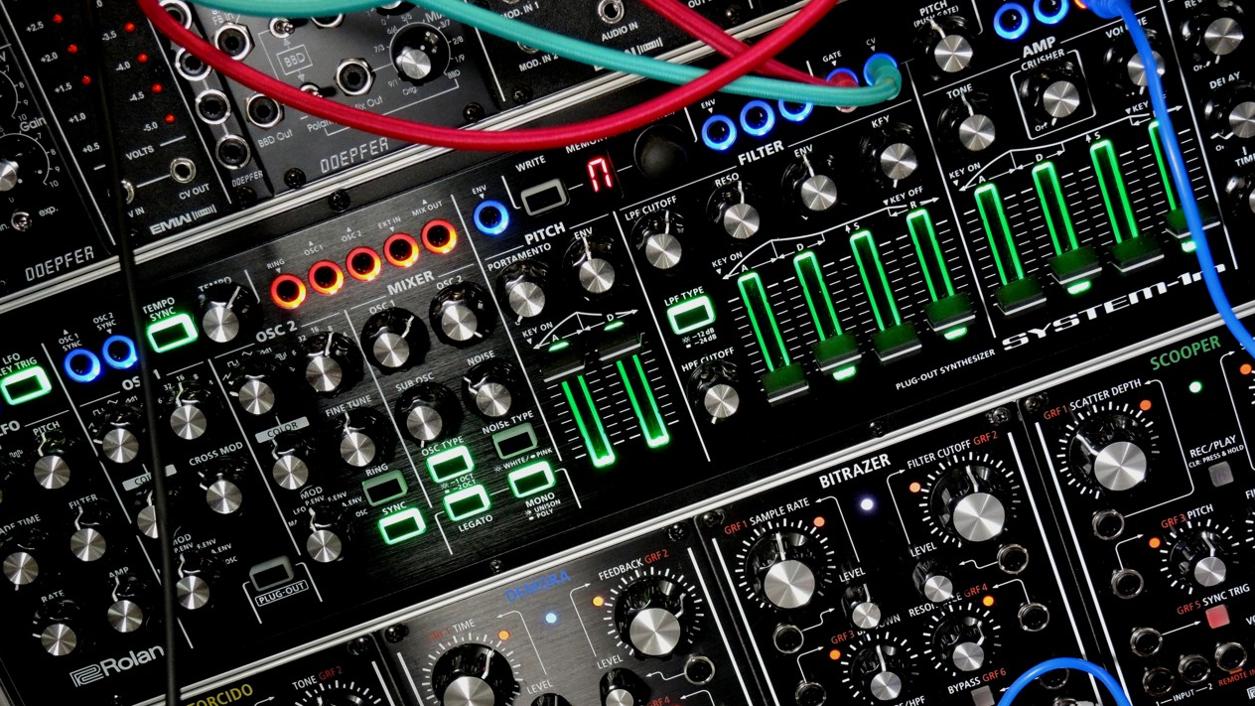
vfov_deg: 21.8
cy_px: 435
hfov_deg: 37.8
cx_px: 627
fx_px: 1830
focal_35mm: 55
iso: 560
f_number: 2.8
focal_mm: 11
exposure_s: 1/13
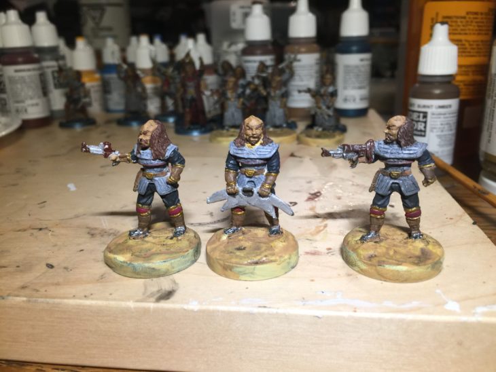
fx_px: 416
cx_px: 248
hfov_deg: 61.6
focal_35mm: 29
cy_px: 186
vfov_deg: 48.3
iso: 32
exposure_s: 1/30
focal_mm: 4.15
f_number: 2.2
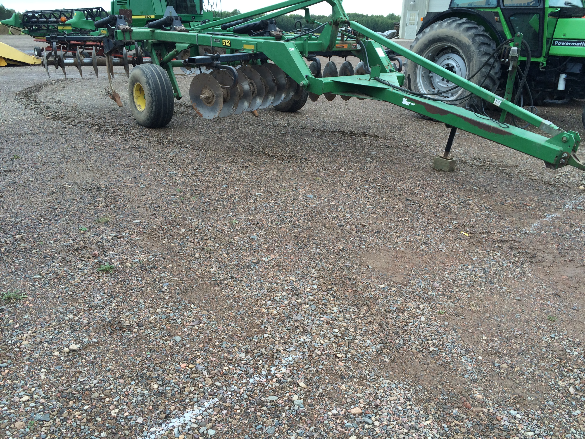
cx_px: 292
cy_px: 220
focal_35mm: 29
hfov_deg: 61.7
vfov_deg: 48.2
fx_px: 490
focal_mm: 4.15
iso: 32
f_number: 2.2
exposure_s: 1/419
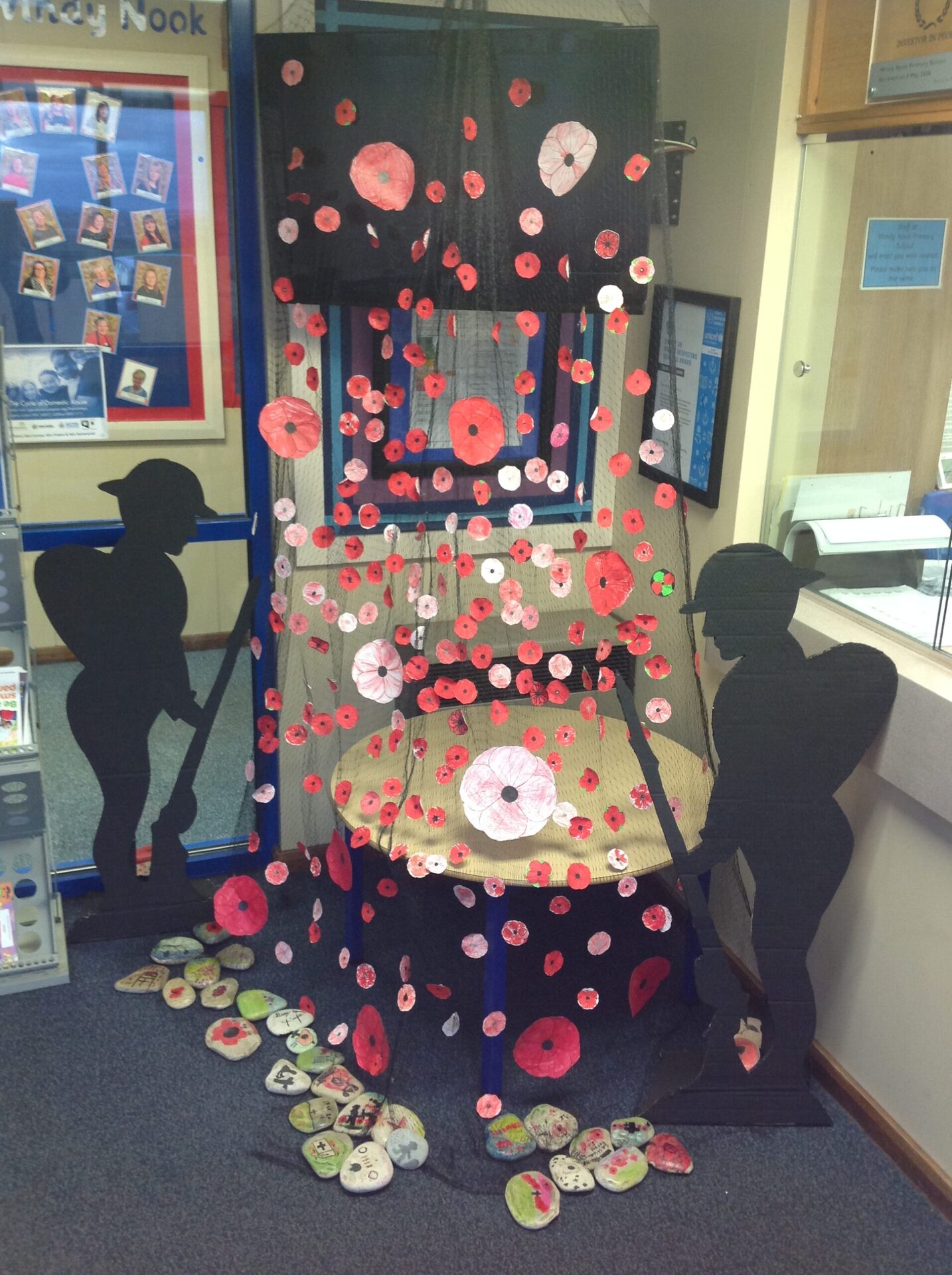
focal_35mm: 35
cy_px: 638
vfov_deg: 52.7
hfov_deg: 40.6
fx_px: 1287
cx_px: 476
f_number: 2.4
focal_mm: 4.28
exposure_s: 1/15
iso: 100
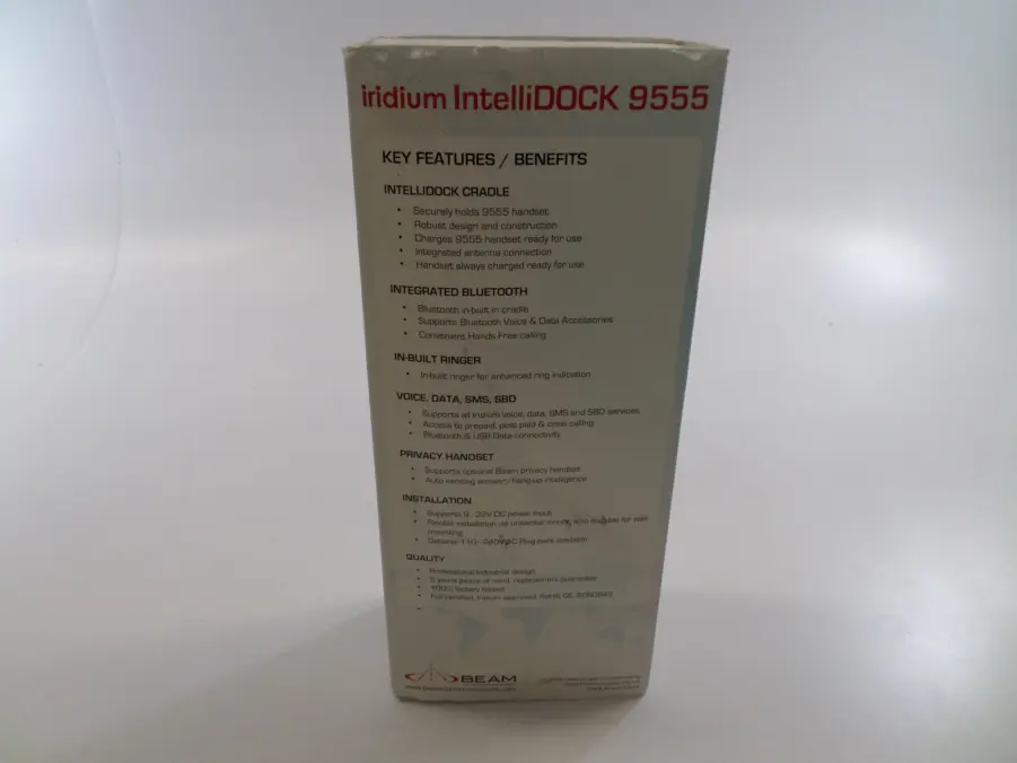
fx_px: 735
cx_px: 508
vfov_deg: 54.9
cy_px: 382
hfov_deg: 69.4
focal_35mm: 25
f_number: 2.5
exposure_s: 1/90
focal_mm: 4.5
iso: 80
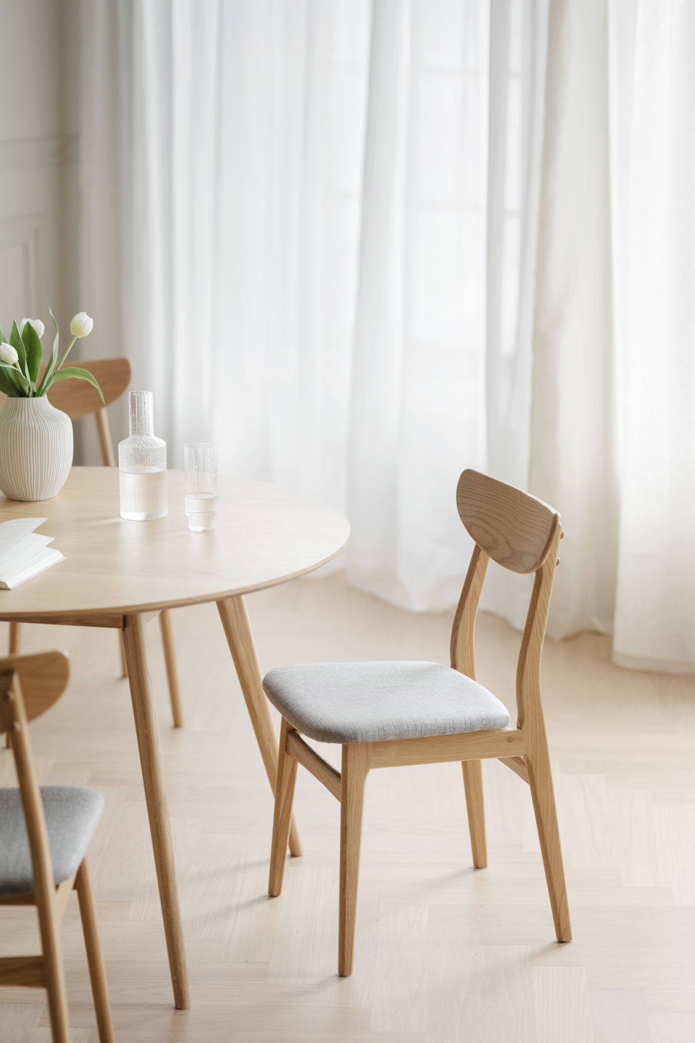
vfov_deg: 23.9
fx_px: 2462
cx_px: 348
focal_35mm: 85
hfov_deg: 16.1
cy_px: 522
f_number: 1.8
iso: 320
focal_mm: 85
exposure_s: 1/160
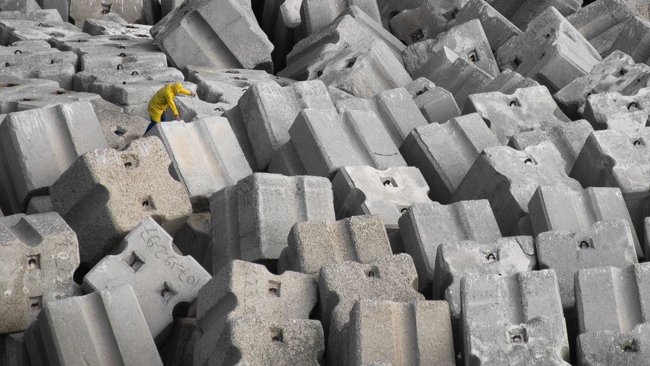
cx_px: 326
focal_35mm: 221
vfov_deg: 5.5
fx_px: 3810
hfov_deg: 9.8
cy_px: 181
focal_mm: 140
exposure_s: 1/1600
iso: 200
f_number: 5.6
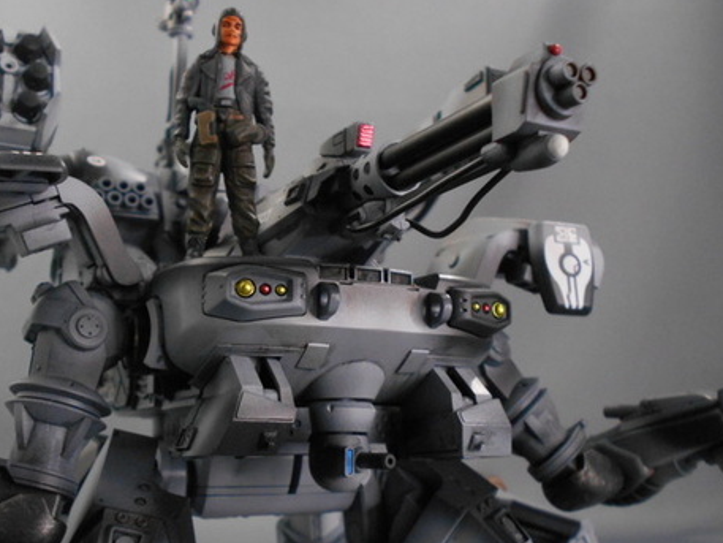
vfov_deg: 34.2
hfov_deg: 44.6
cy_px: 332
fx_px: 877
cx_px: 301
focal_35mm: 42
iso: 400
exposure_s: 1/25
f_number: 3.4
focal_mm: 5.1
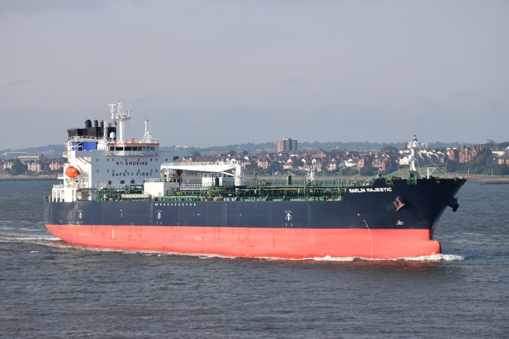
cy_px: 170
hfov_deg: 12.2
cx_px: 254
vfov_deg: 8.2
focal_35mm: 168
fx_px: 2373
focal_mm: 112
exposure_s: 1/400
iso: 200
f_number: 10
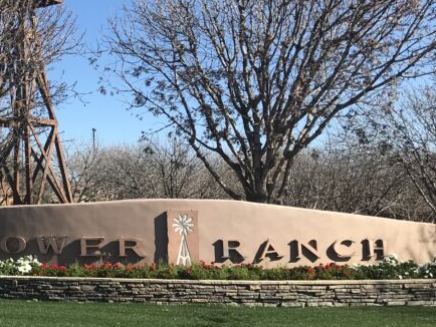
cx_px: -14
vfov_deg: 22.2
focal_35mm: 66
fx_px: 832
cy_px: 129
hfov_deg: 27.4
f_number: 1.8
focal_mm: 3.99
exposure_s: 1/1623
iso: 20
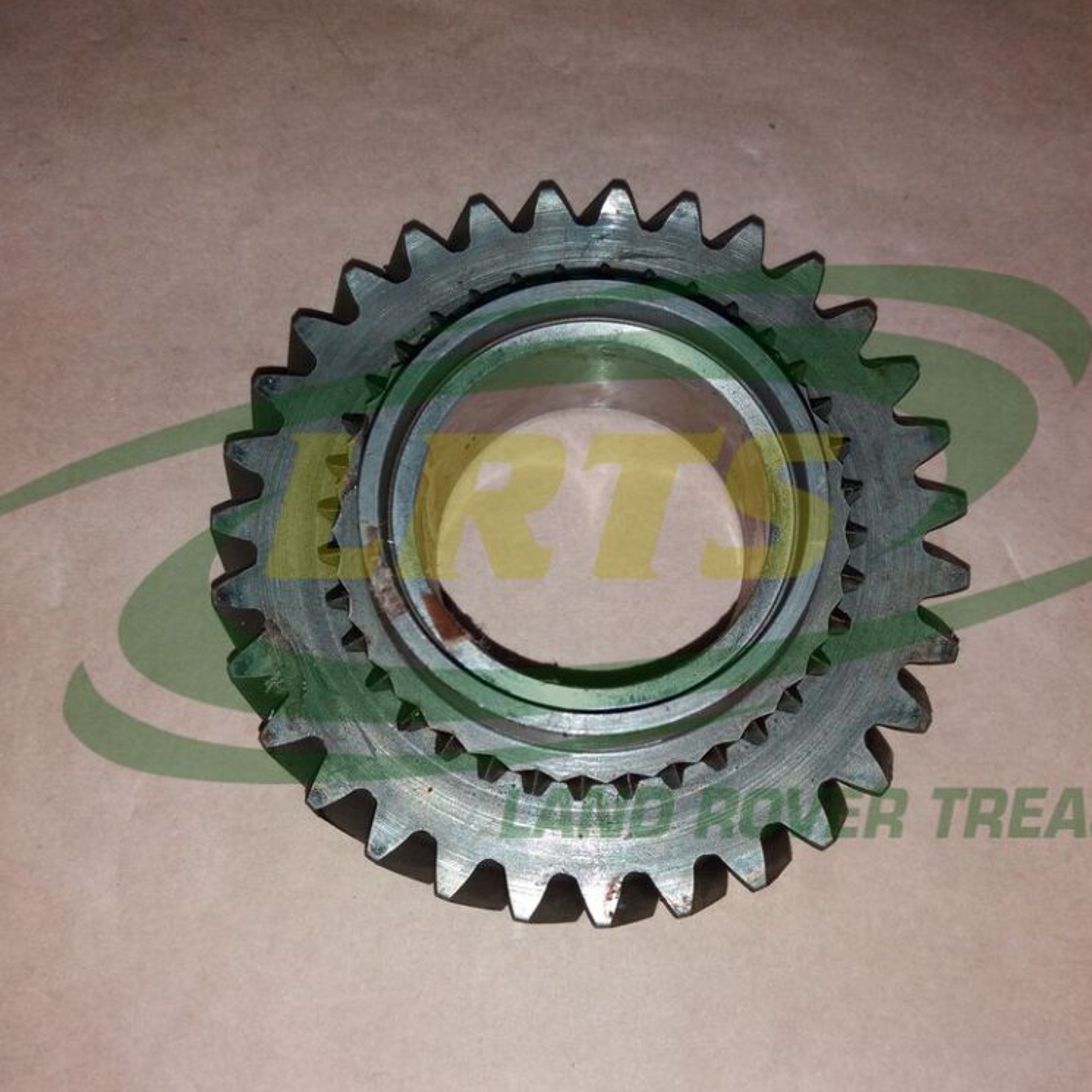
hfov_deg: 48.4
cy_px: 553
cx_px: 598
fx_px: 1213
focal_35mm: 34
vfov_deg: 48.4
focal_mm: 3.7
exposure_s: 1/206
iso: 64
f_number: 1.9
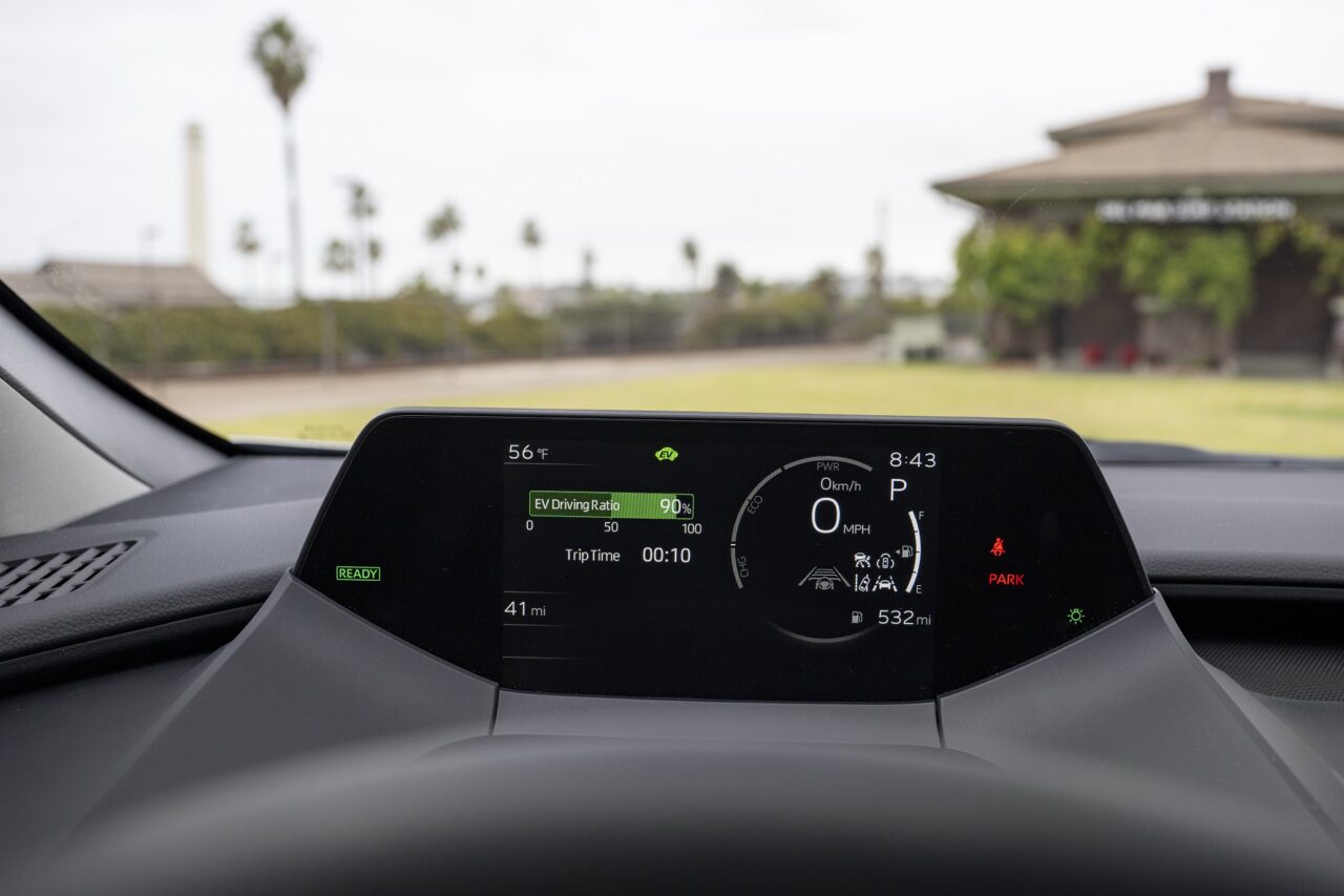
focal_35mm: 36
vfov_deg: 36.9
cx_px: 672
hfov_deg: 53.1
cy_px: 448
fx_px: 1344
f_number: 5.6
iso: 200
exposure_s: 1/50
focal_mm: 36
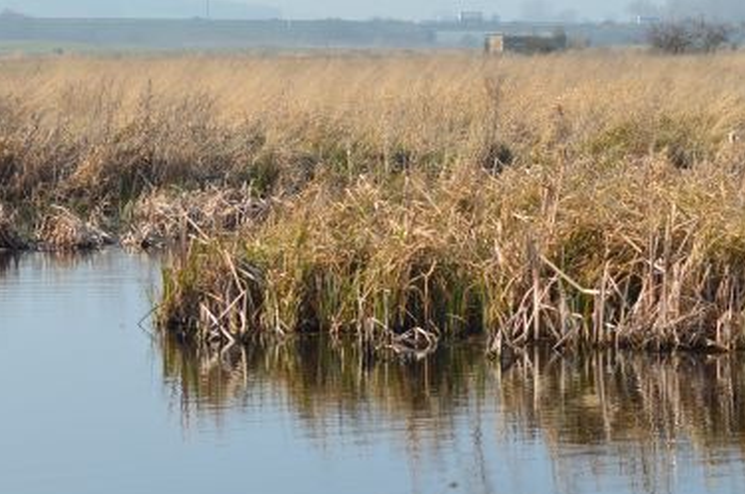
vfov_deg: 7.1
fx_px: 3965
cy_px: 87
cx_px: 278
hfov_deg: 10.7
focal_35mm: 192
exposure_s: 1/250
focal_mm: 75
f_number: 10
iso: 200
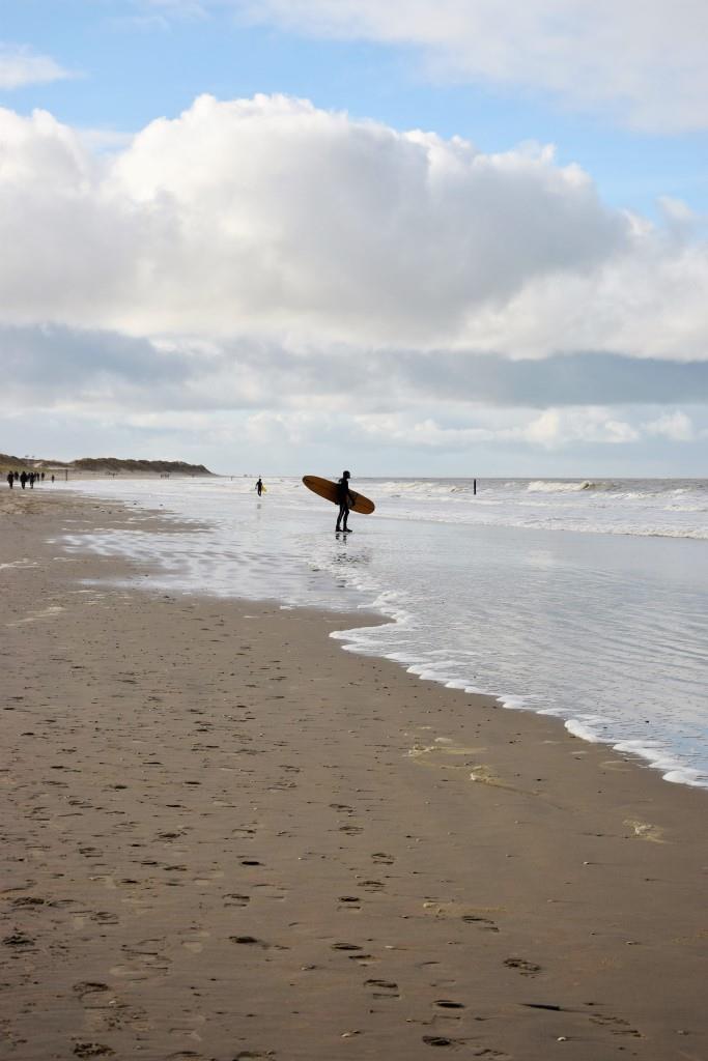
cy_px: 530
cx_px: 354
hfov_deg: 18.2
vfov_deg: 27.0
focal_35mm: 75
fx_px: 2212
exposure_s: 1/1600
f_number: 7.1
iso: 400
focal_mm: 50
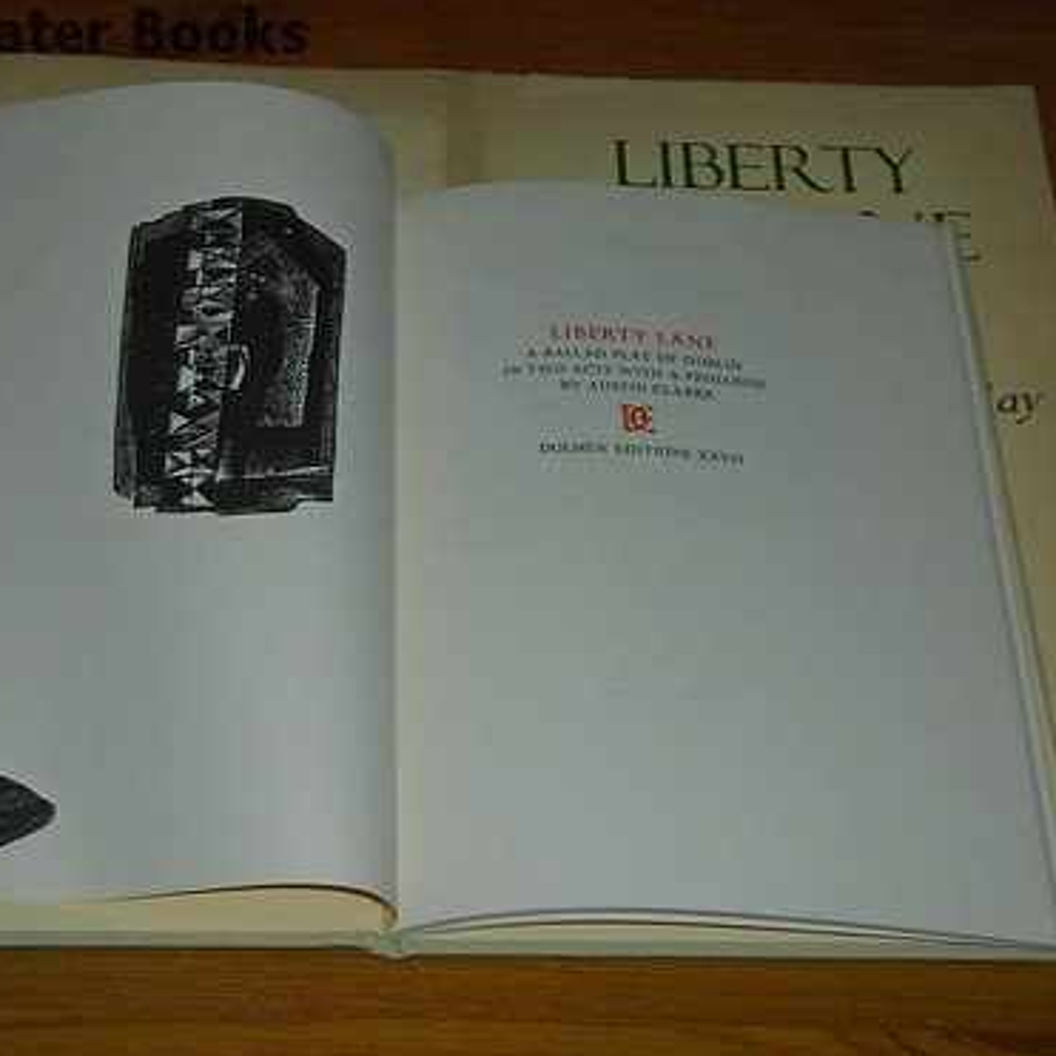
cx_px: 407
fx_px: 2381
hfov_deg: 24.9
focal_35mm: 69
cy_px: 528
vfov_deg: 25.0
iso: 200
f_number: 4.9
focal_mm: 10.2
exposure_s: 1/60
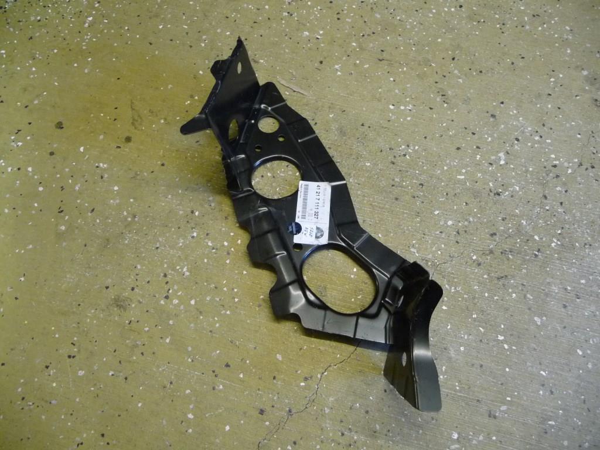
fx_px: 485
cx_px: 300
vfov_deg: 49.7
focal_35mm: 28
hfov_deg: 63.4
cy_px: 225
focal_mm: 4.7
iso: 400
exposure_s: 1/15
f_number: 3.3
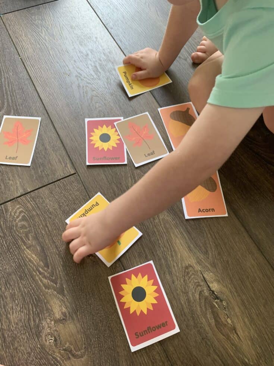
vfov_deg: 67.3
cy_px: 183
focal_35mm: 26
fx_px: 274
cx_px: 137
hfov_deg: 53.1
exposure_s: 1/60
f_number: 1.8
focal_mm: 4.25
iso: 125
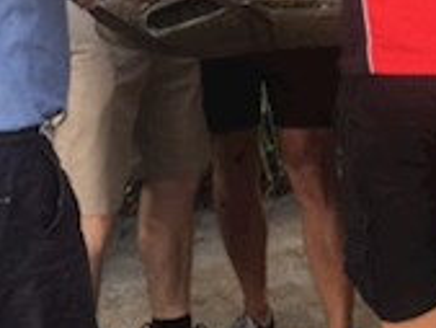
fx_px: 1298
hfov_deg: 19.1
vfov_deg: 14.0
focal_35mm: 103
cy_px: -52
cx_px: 214
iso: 25
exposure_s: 1/135
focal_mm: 4.15
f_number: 2.2
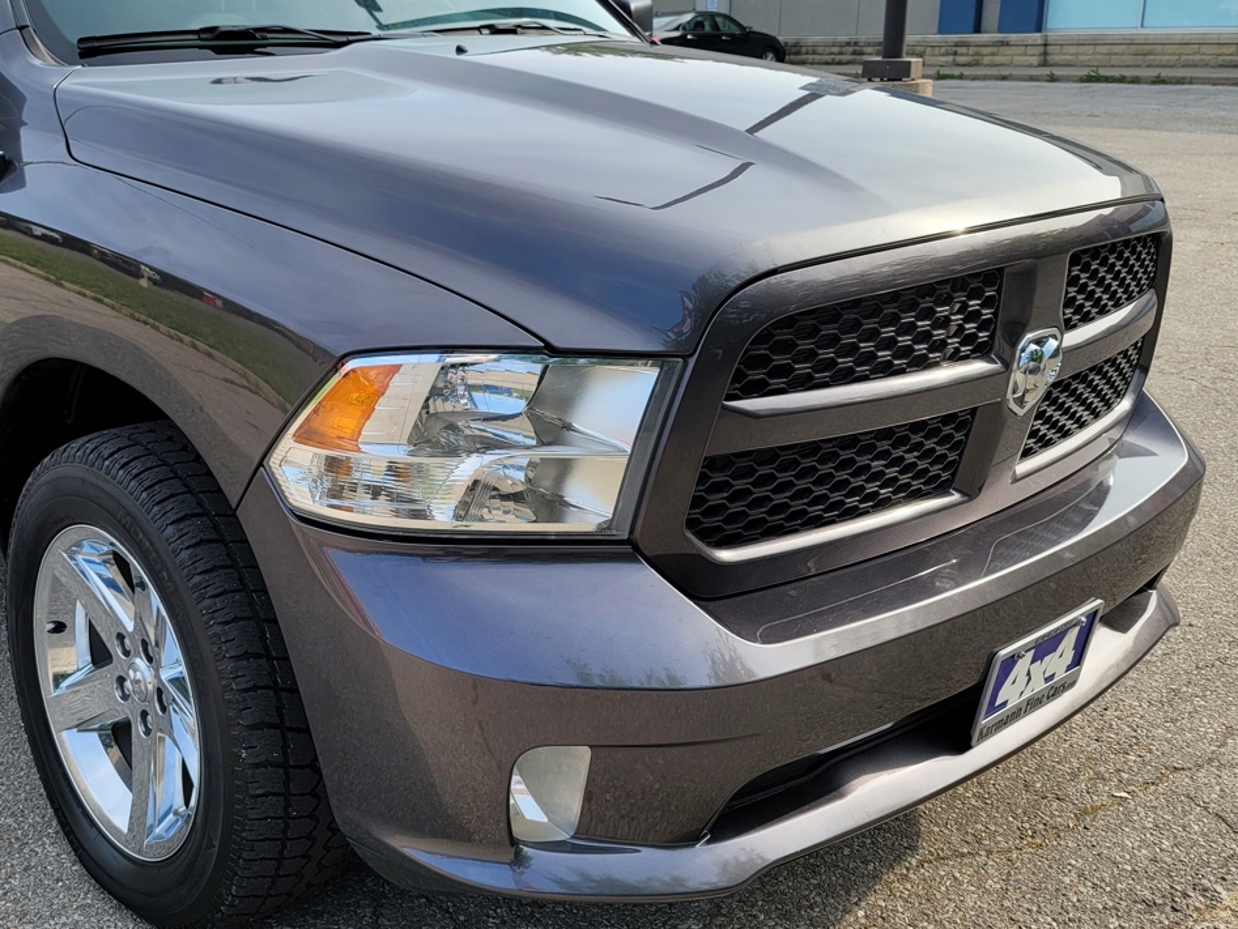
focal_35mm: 38
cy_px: 370
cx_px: 395
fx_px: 1360
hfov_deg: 48.0
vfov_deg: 37.6
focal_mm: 7
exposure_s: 1/433
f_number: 1.8
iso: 20
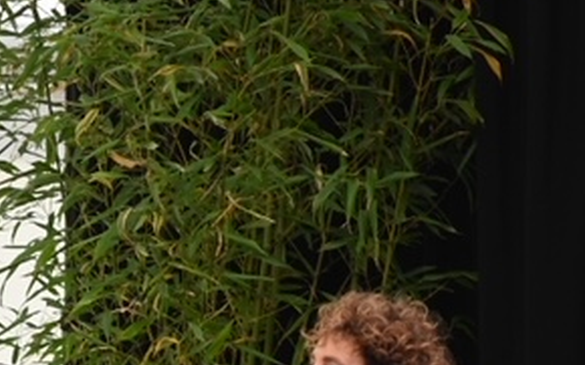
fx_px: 5020
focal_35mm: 315
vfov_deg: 4.1
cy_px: 667
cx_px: -401
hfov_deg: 6.5
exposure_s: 1/200
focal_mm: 70
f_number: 2.8
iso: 125
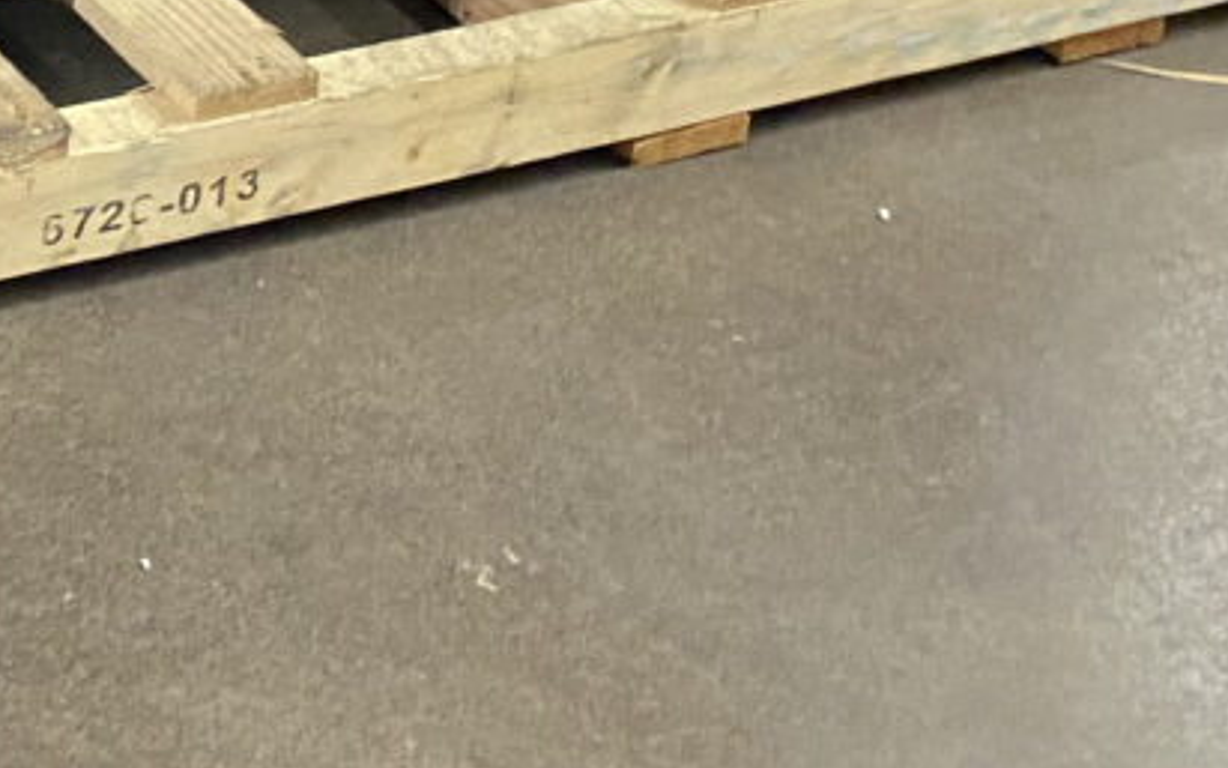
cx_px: -610
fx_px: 3448
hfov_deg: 18.0
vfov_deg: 11.3
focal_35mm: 103
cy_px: -828
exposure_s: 1/30
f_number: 1.8
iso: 500
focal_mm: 4.25
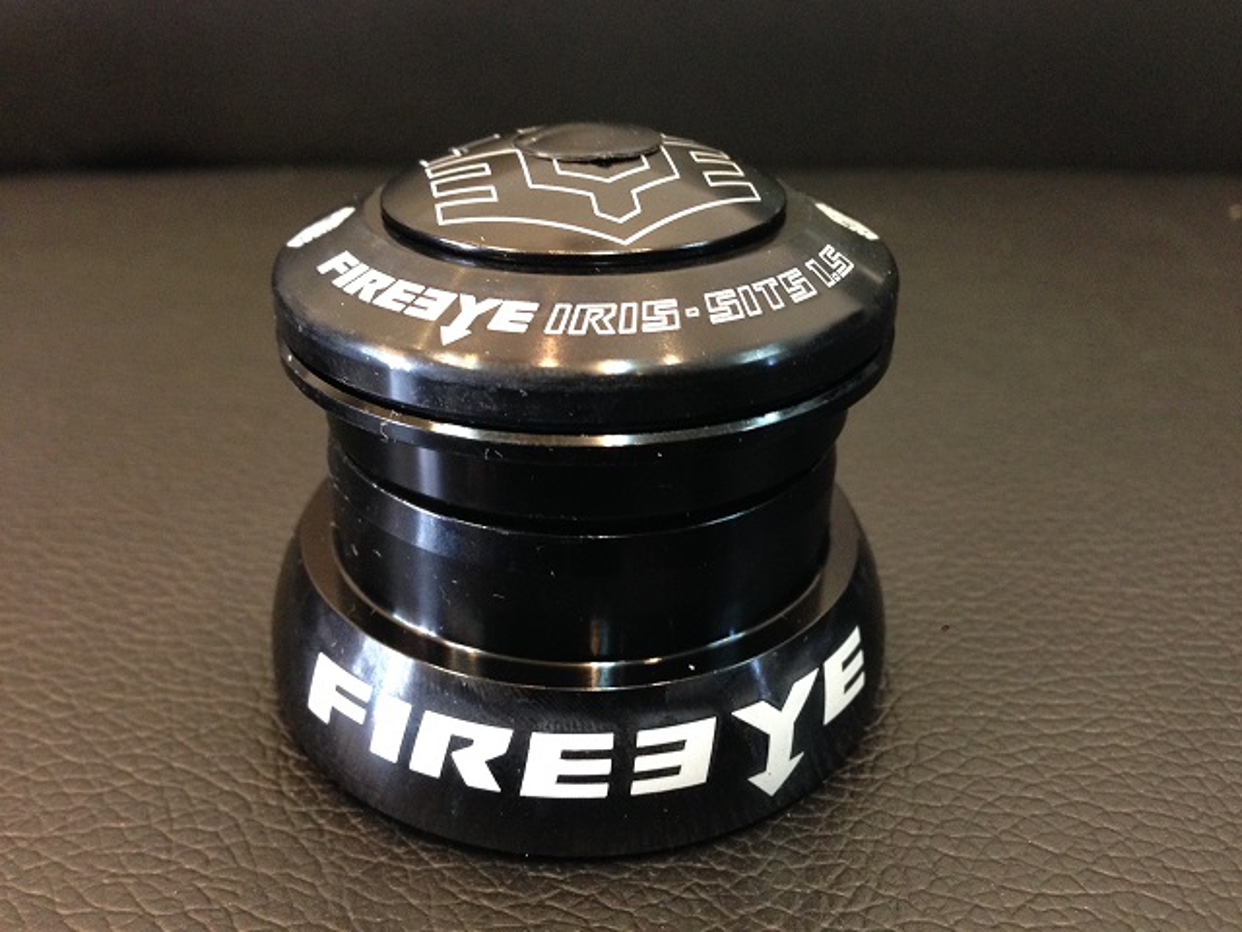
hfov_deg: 55.4
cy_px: 466
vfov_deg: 42.9
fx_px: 1184
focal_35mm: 33
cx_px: 621
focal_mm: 4.12
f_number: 2.4
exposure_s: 1/20
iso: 320
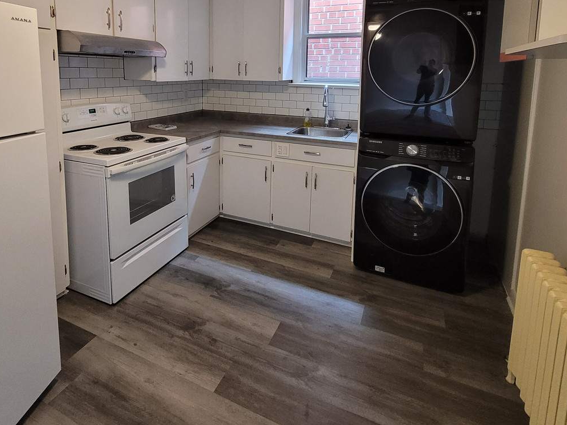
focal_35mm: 20
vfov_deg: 62.9
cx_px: 248
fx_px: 328
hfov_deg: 81.4
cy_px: 117
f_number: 2.2
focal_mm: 1.74
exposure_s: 1/40
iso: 320
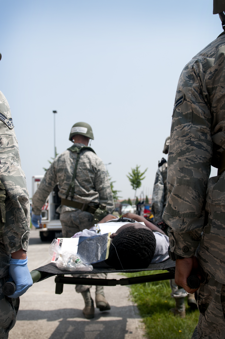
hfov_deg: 36.8
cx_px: 112
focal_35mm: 36
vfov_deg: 53.2
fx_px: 338
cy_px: 170
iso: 400
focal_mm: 24
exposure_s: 1/3200
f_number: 4
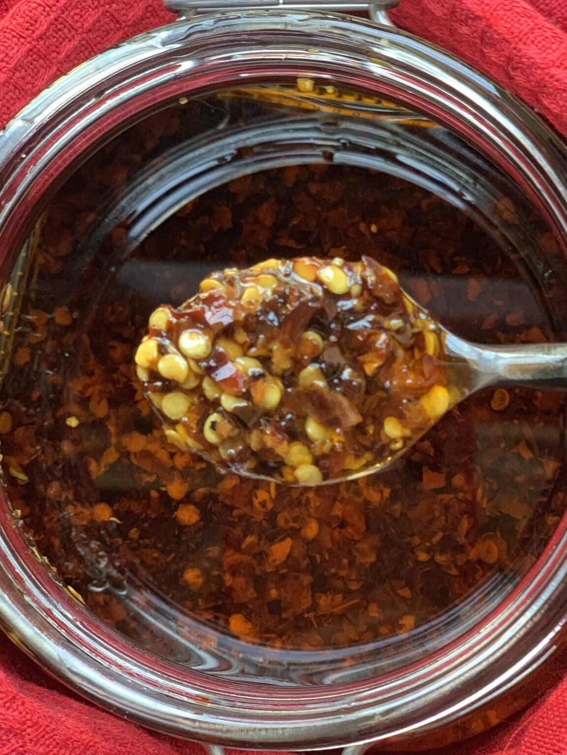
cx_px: 284
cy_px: 378
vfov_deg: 36.8
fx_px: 1136
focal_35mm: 52
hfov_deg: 28.0
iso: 200
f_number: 2.4
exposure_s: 1/60
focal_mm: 6
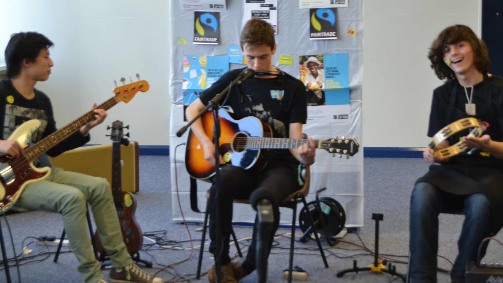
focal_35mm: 72
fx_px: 954
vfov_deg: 16.9
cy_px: 129
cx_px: 253
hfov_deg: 29.5
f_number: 5.3
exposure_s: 1/60
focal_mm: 45
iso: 640
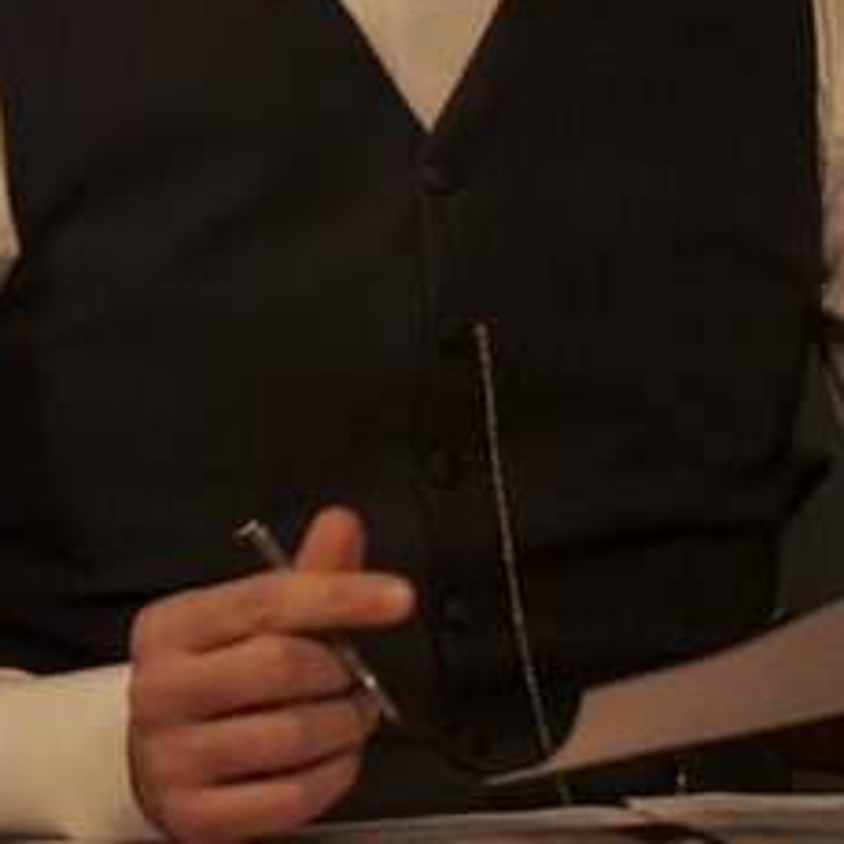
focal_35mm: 470
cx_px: 400
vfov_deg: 3.7
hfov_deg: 3.7
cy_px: 77
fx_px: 12965
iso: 6400
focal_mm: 198
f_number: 2.8
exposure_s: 1/100
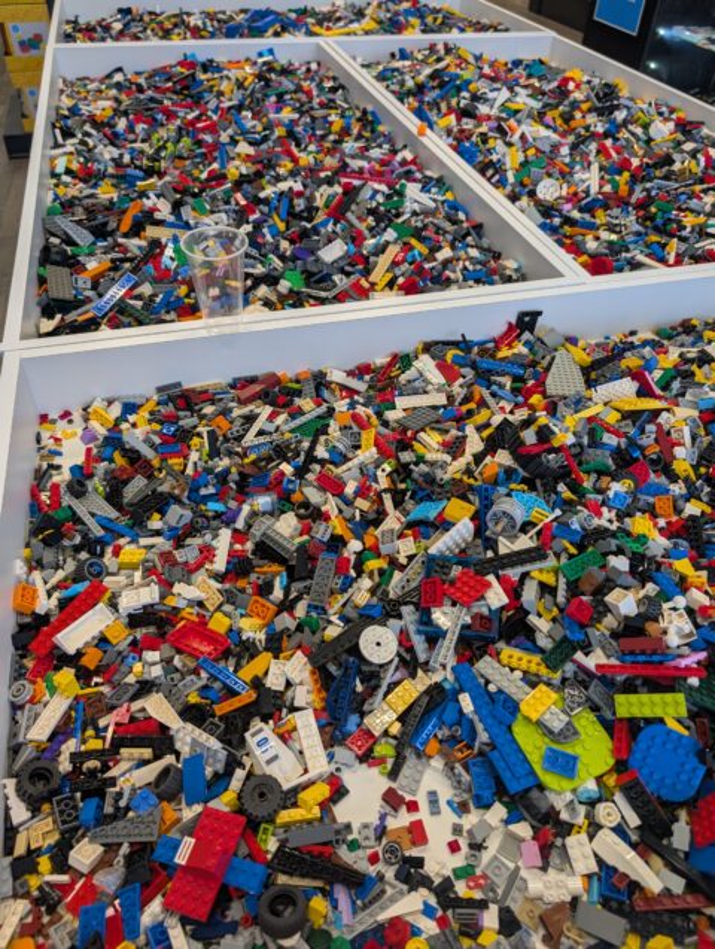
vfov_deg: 71.5
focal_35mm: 24
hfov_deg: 57.0
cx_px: 358
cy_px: 474
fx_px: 659
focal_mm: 6.9
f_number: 1.68
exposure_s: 1/99.9
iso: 20
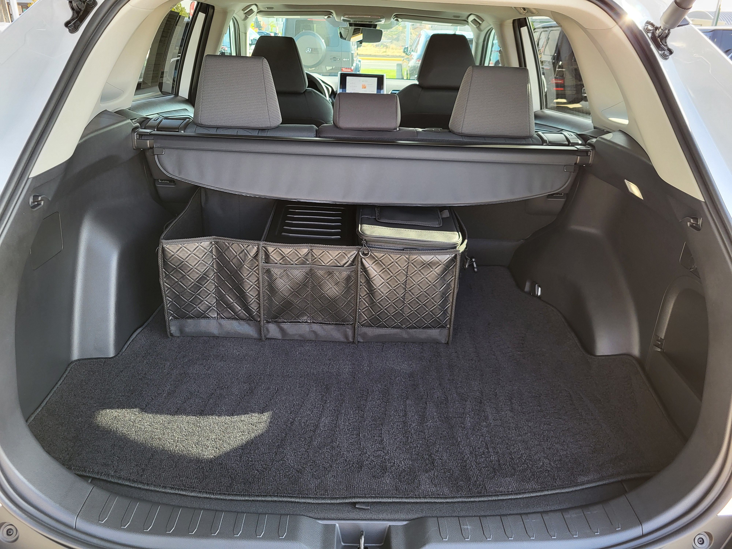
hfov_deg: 67.3
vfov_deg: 53.1
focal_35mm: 26
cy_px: 274
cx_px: 366
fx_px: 550
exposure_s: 1/120
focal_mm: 5.4
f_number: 1.8
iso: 64
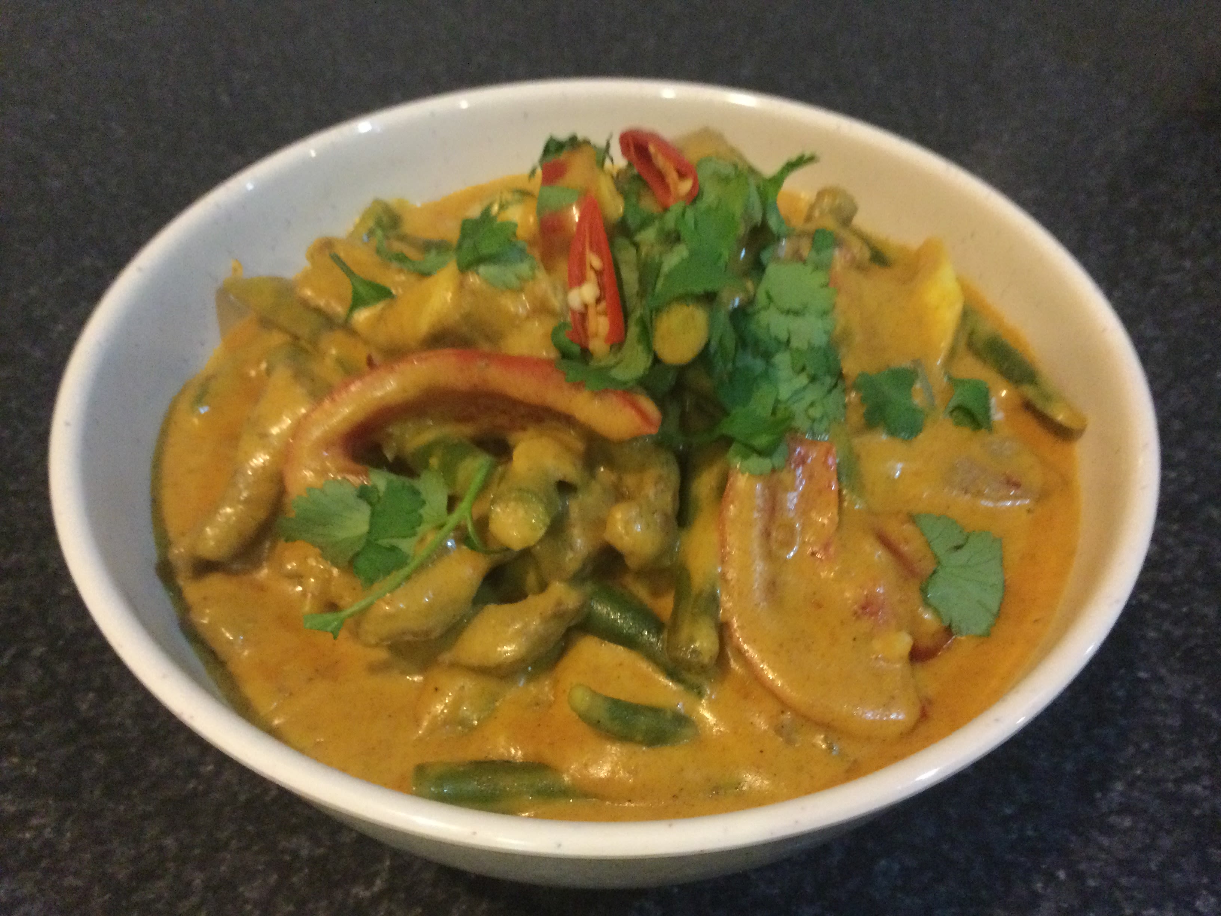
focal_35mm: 31
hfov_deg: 58.4
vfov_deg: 45.4
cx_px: 610
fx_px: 1093
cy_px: 458
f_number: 2.4
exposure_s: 1/17
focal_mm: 3.3
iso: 400
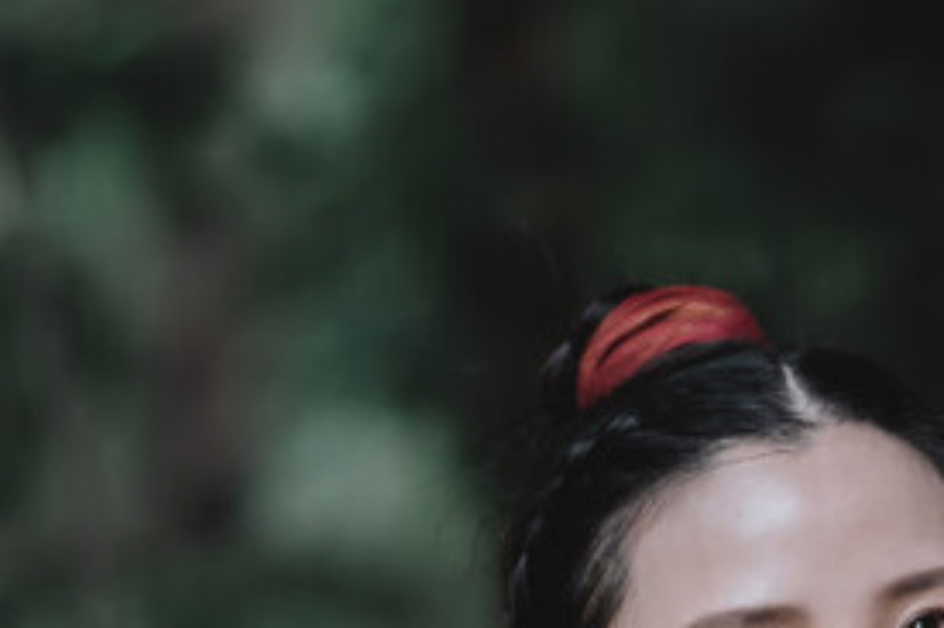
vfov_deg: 3.7
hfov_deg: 5.5
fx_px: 9722
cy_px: 1259
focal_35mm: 371
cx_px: 1328
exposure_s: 1/100
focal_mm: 85
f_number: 1.8
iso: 200
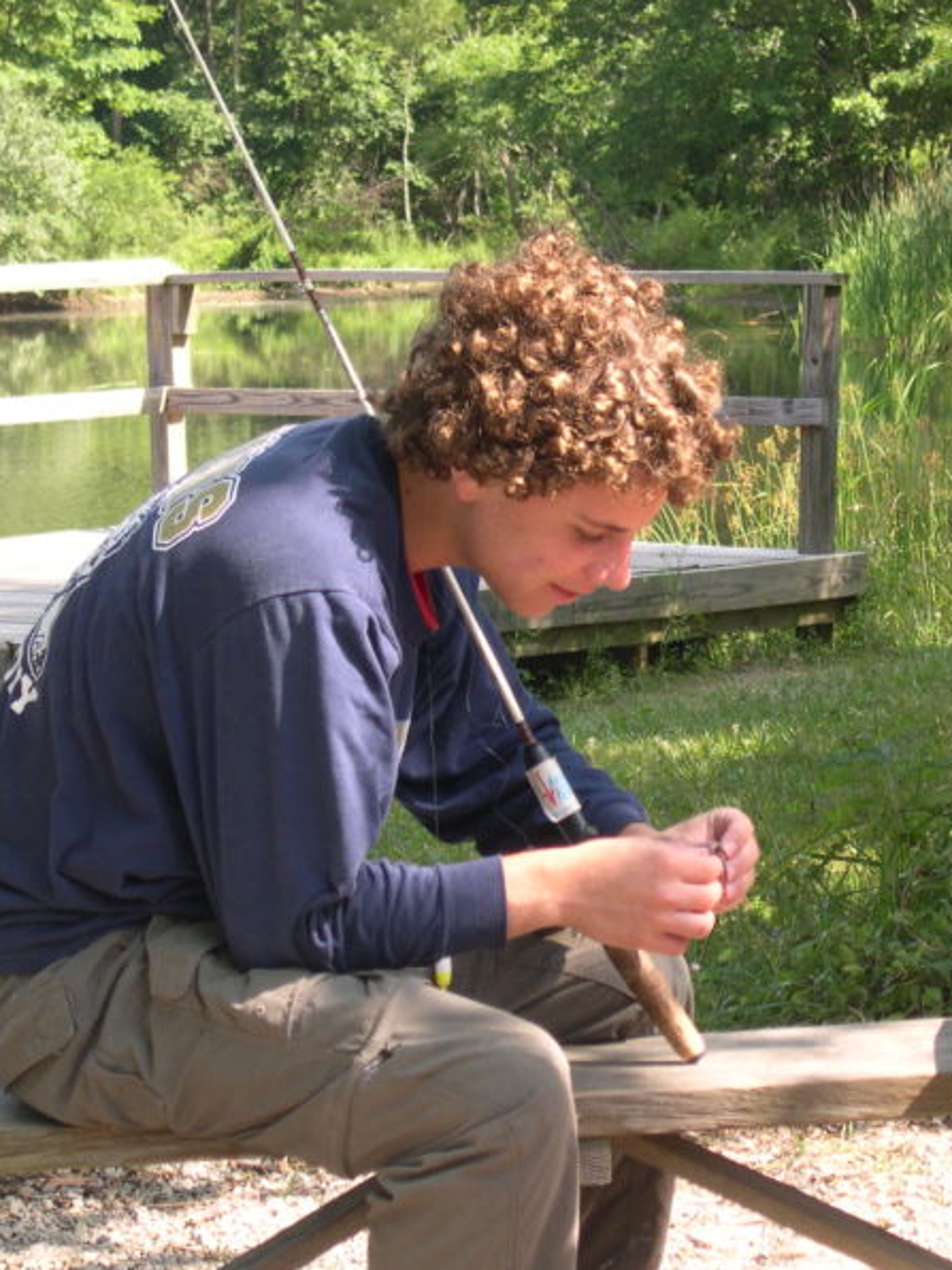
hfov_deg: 9.7
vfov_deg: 12.9
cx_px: 643
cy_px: 635
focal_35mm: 153
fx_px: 5610
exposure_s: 1/76.5
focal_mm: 24
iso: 100
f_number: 4.9
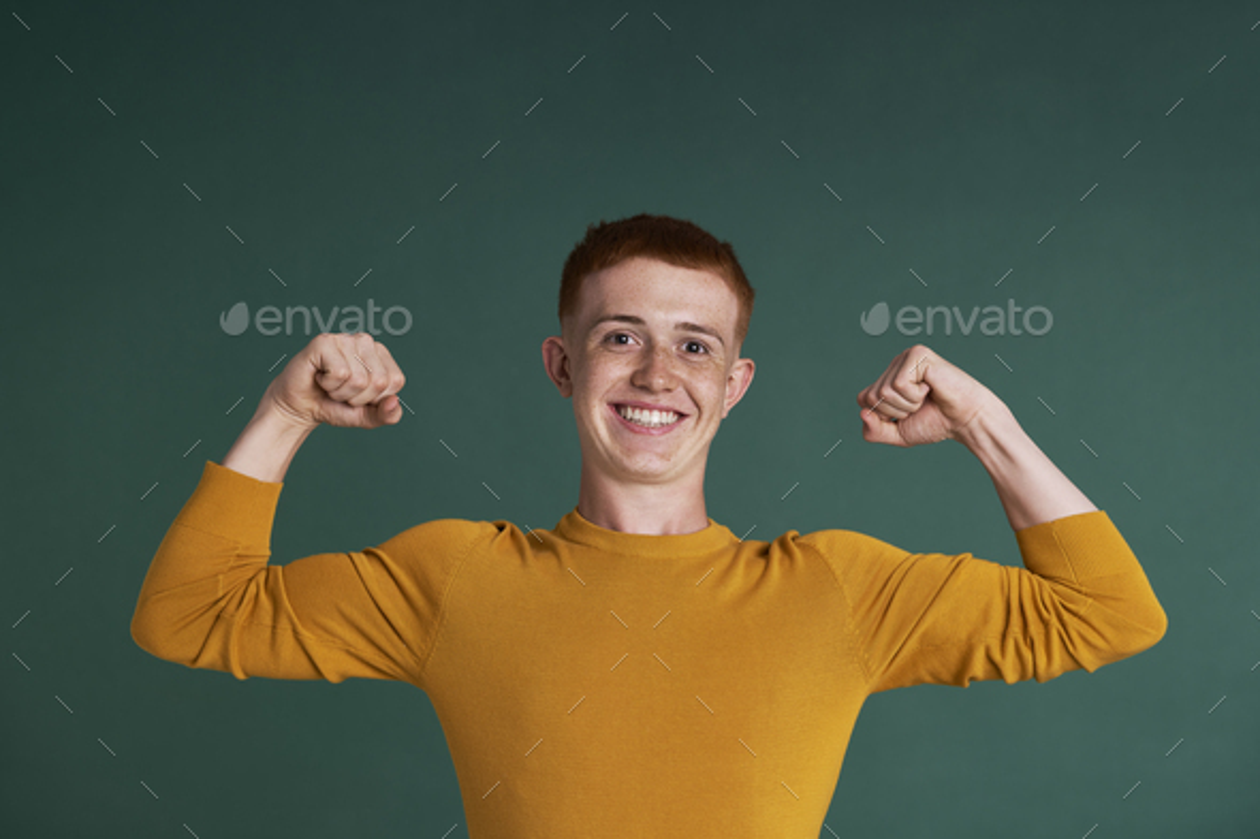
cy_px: 420
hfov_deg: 23.9
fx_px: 2974
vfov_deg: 16.1
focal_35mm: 85
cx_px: 630
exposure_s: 1/160
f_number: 4
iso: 100
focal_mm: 85
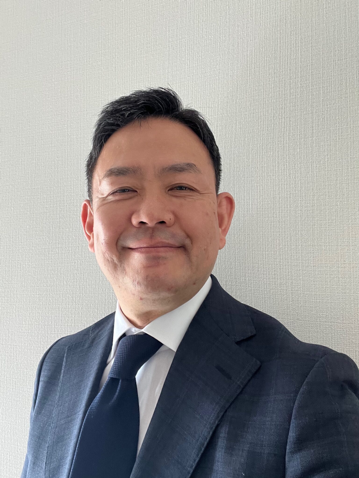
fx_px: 415
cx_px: 180
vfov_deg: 60.0
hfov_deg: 46.8
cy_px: 239
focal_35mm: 30
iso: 250
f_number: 2.2
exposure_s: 1/60
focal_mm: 2.71
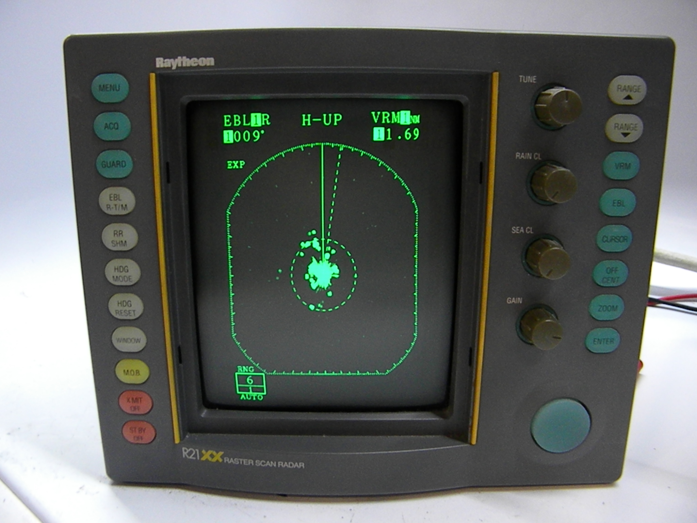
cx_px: 348
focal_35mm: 28
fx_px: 564
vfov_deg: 49.7
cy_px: 262
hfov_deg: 63.4
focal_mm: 5
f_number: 3.5
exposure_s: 1/85.2
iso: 720
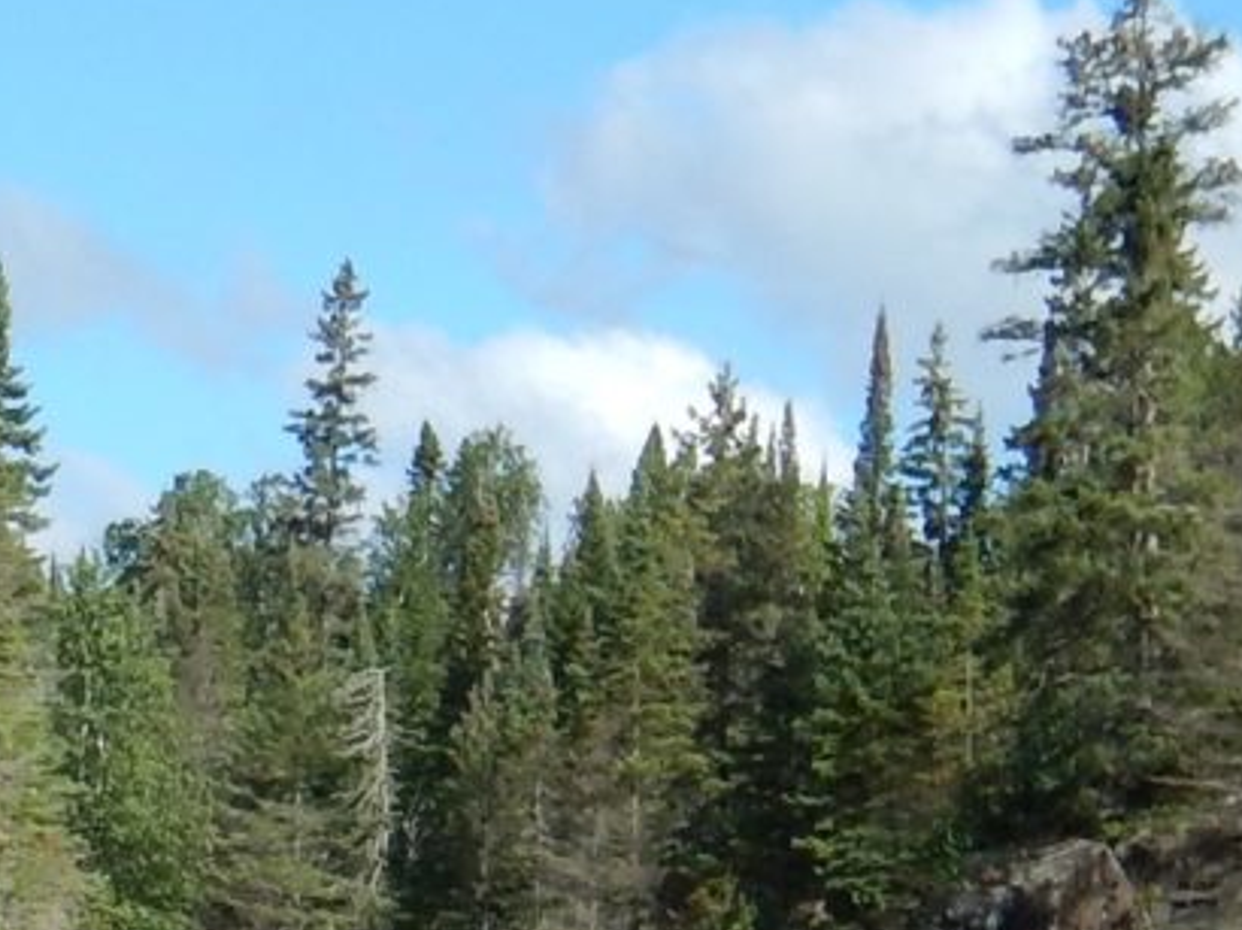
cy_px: 930
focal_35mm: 145
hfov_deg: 13.2
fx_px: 5199
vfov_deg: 10.1
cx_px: -279
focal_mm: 5.1
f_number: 2.8
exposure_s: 1/1500
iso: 125
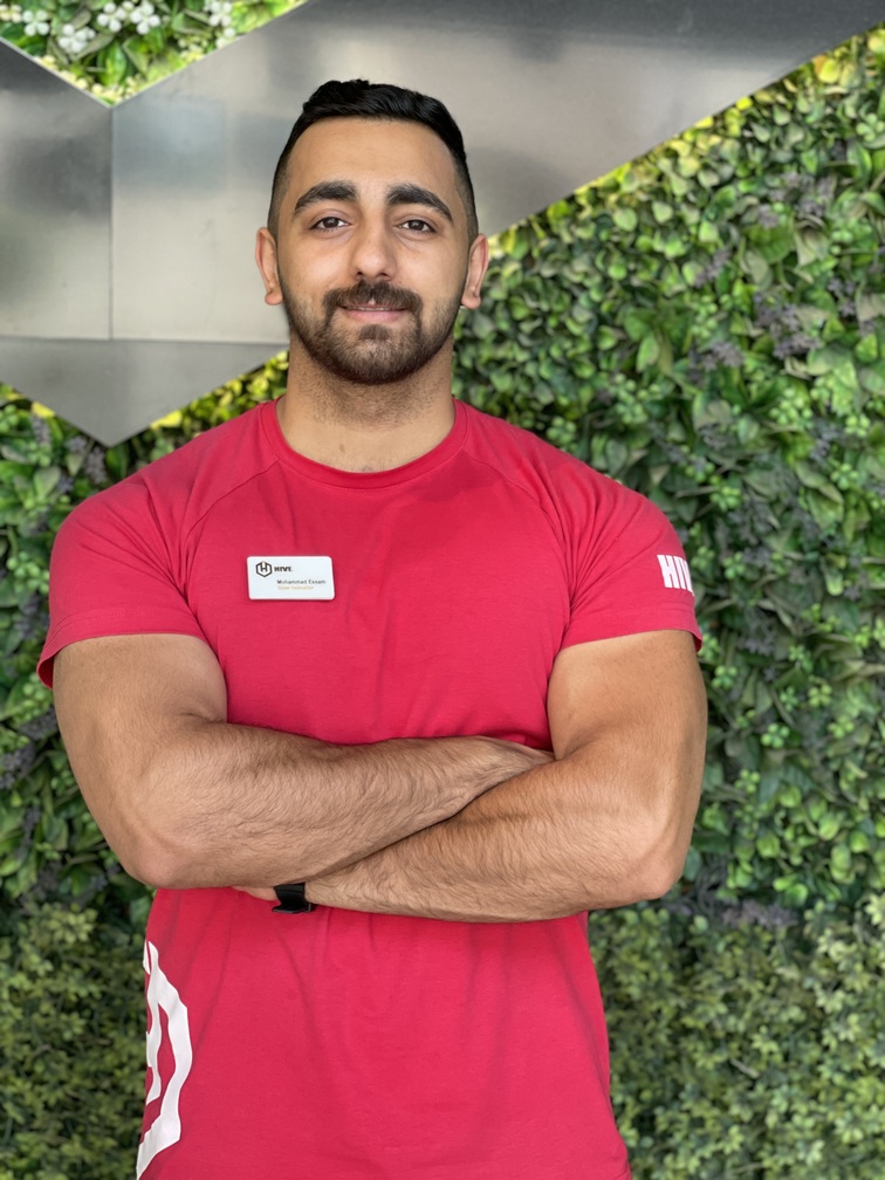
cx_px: 442
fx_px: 2182
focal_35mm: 64
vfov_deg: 30.3
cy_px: 590
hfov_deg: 22.9
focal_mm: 7.5
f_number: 2.2
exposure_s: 1/121
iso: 125
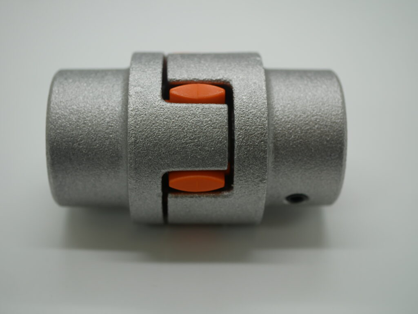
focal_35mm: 60
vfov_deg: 24.4
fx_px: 725
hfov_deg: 32.2
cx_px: 209
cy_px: 157
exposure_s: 1/160
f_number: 3.5
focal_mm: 30
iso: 200
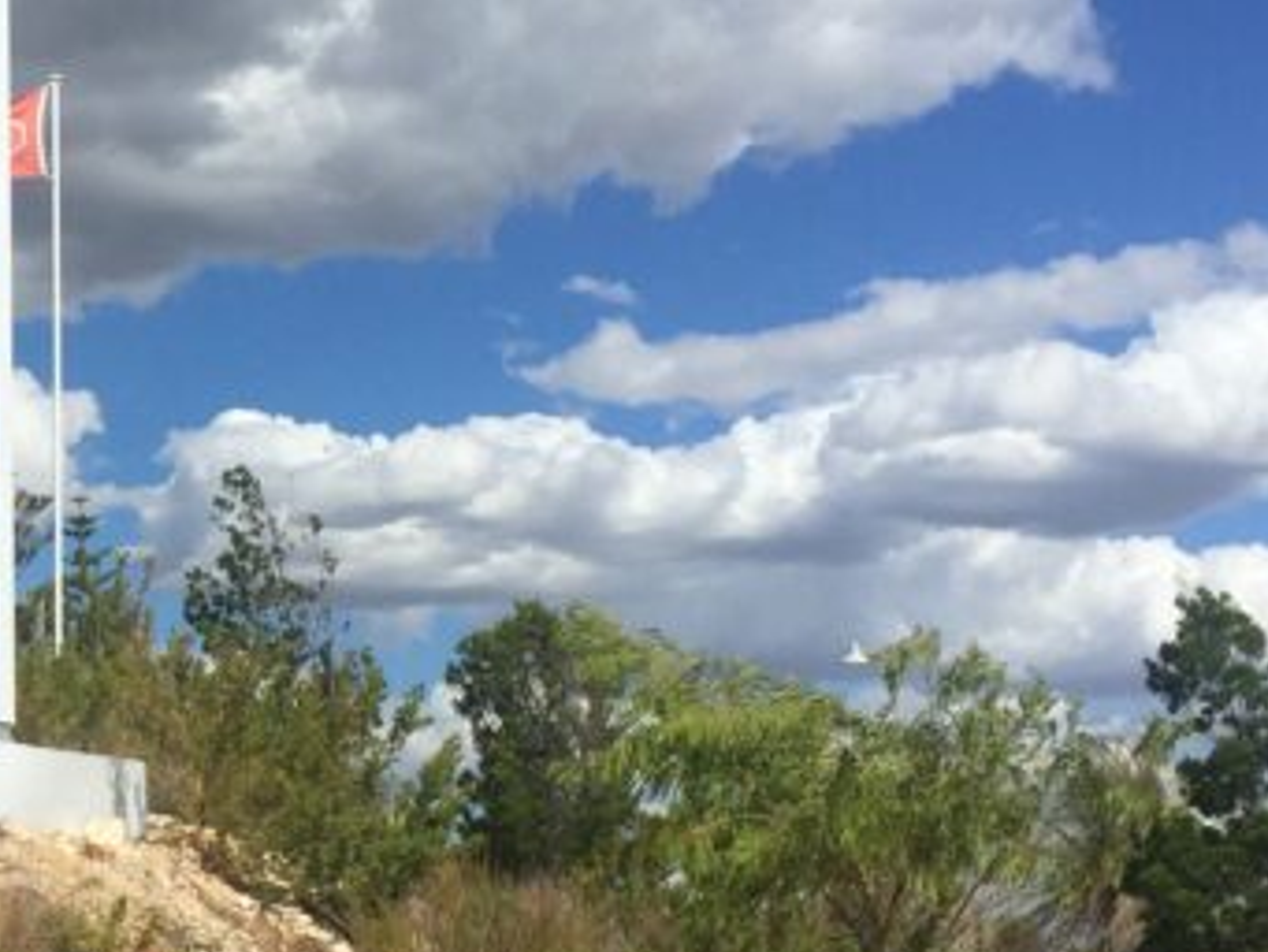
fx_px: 3188
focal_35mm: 87
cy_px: 532
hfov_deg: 21.3
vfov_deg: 17.0
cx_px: -152
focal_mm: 4.15
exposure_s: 1/4405
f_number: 2.2
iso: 32
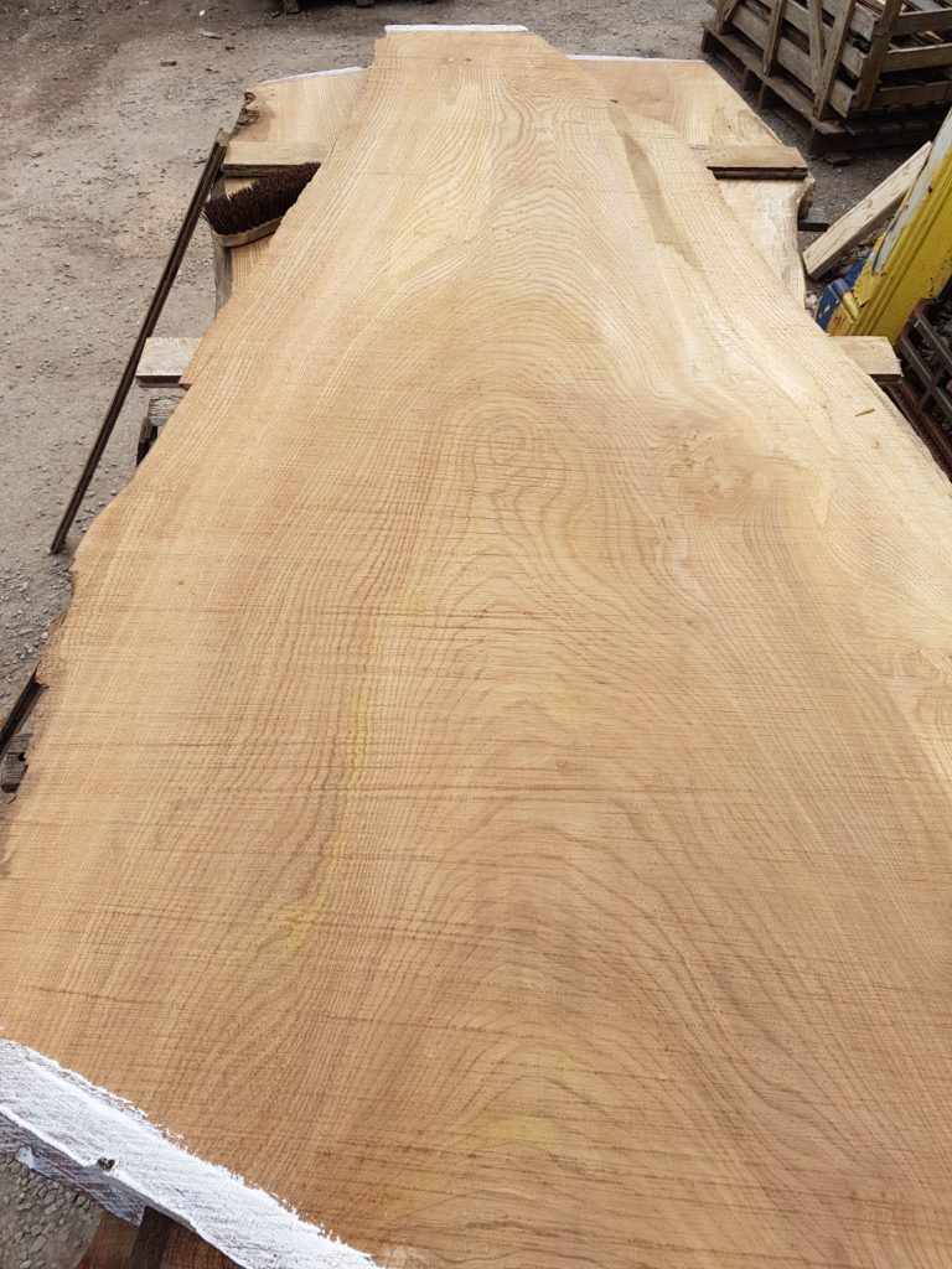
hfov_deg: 53.1
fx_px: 953
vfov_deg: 67.3
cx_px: 476
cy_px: 634
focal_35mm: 26
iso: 40
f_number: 1.7
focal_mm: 4.2
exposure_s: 1/1892
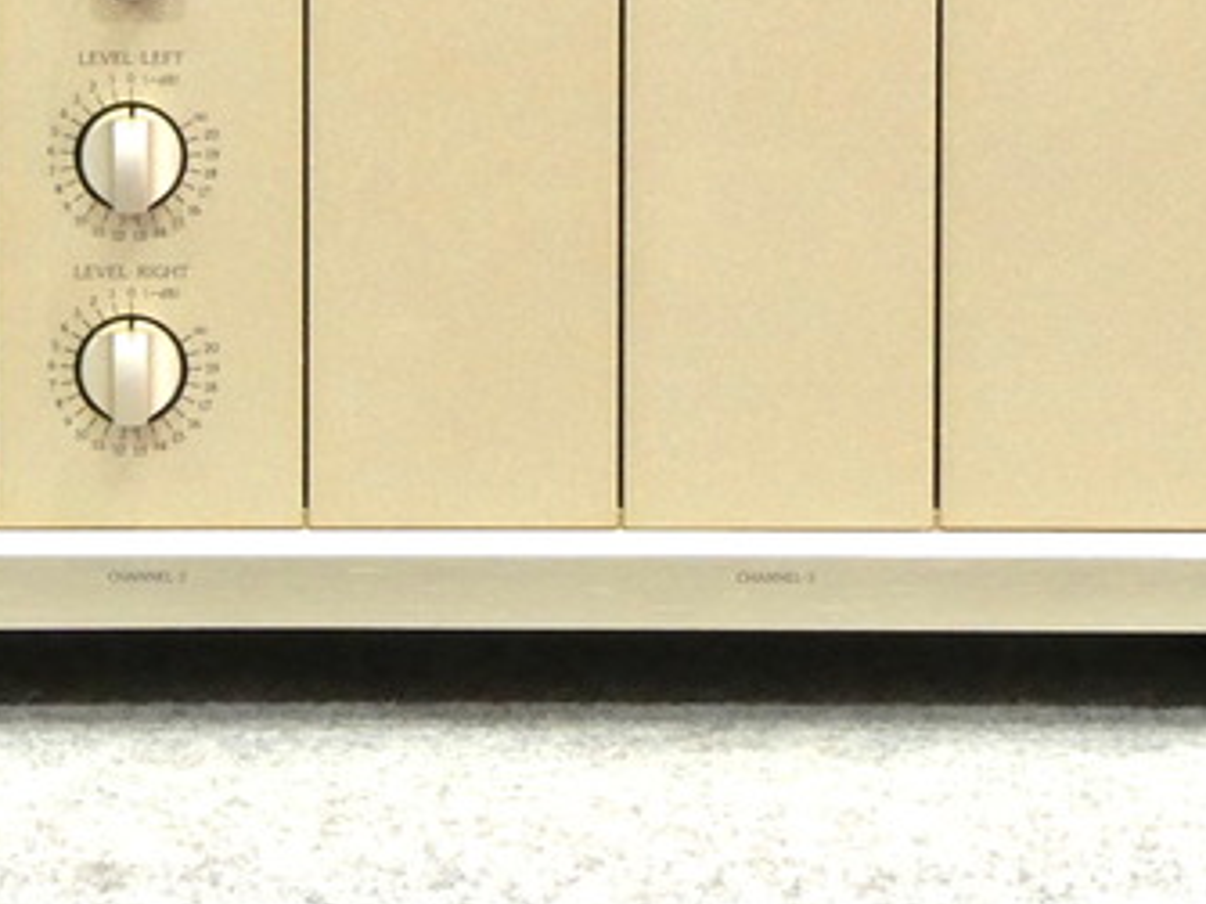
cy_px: 47
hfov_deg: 5.6
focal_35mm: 355
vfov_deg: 4.2
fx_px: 12364
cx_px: 263
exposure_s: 1/6
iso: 400
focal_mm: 22.3
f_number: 7.1
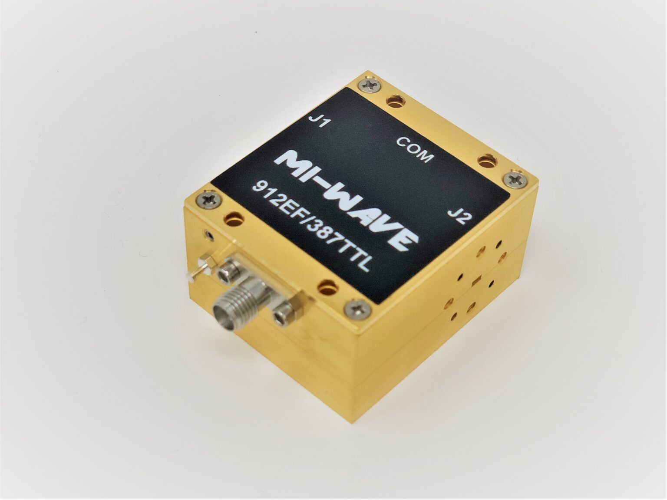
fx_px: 1002
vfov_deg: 28.0
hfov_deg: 36.8
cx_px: 334
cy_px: 250
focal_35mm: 52
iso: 20
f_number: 2.4
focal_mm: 6
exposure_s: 1/120
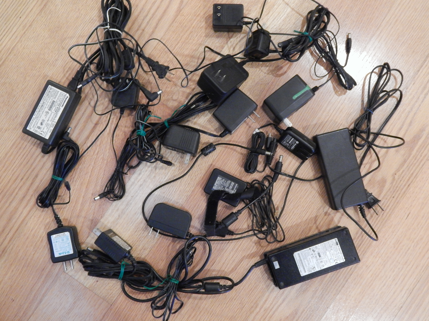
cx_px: 214
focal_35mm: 35
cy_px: 160
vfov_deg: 40.7
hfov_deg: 52.6
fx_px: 434
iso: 640
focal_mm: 6.1
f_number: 3.3
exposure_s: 1/8
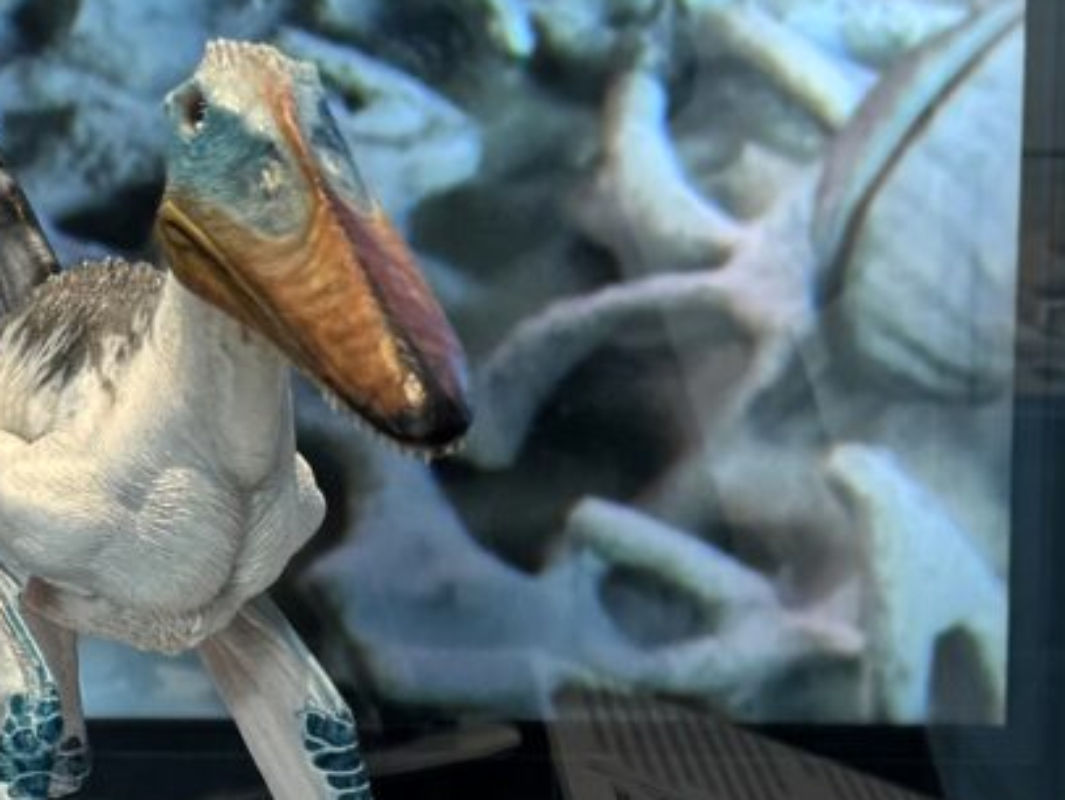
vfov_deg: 12.2
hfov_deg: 16.2
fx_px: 3725
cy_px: 283
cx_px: 341
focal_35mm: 121
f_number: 1.78
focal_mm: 6.76
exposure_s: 1/120
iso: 80
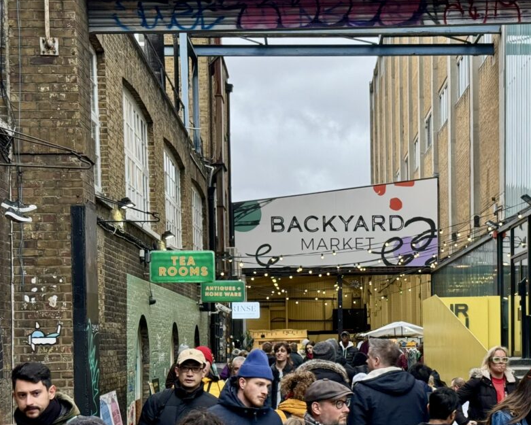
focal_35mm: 72
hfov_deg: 26.2
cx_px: 359
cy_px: 221
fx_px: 1132
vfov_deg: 21.3
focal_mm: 6.86
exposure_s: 1/100
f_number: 1.78
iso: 80
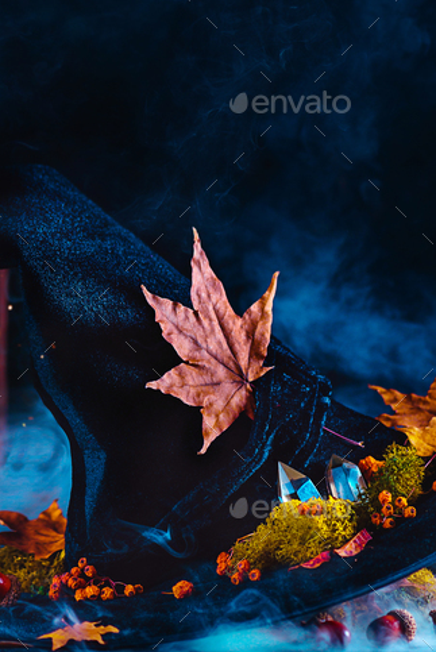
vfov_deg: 10.7
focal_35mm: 192
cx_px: 84
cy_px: 93
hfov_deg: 7.2
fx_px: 3480
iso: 160
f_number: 5
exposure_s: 1/160
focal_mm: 105
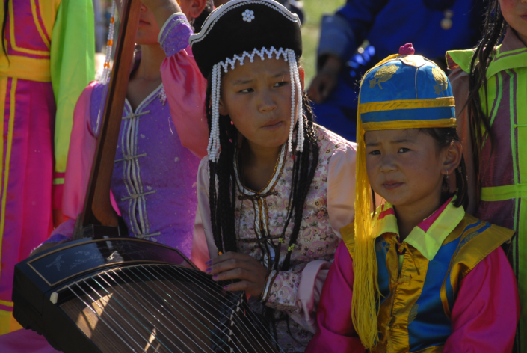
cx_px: 264
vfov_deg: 5.4
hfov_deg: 8.1
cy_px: 176
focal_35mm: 255
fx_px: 3738
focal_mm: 170
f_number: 8
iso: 140
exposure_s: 1/250
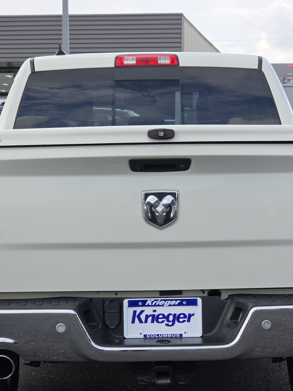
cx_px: 156
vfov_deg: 21.1
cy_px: 197
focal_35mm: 93
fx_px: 1050
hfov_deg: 15.9
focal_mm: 7
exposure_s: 1/622
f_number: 2.4
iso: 25
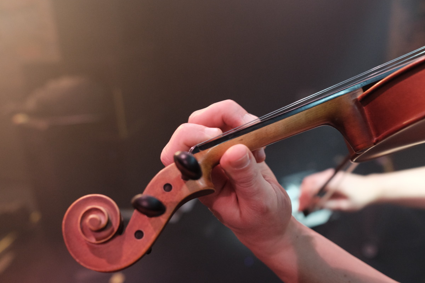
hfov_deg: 54.4
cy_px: 142
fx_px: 413
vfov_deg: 37.9
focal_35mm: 35
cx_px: 212
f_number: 2.8
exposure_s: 1/60
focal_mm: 23
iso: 2500
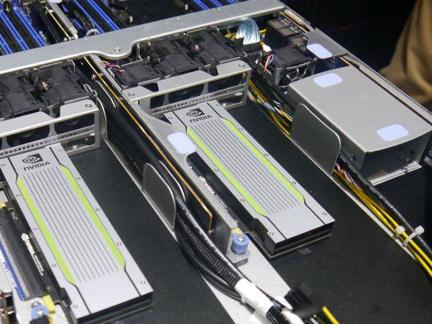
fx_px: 649
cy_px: 202
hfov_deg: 36.4
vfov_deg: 27.9
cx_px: 137
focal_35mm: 52
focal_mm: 19
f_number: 4.2
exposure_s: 1/60
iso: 640
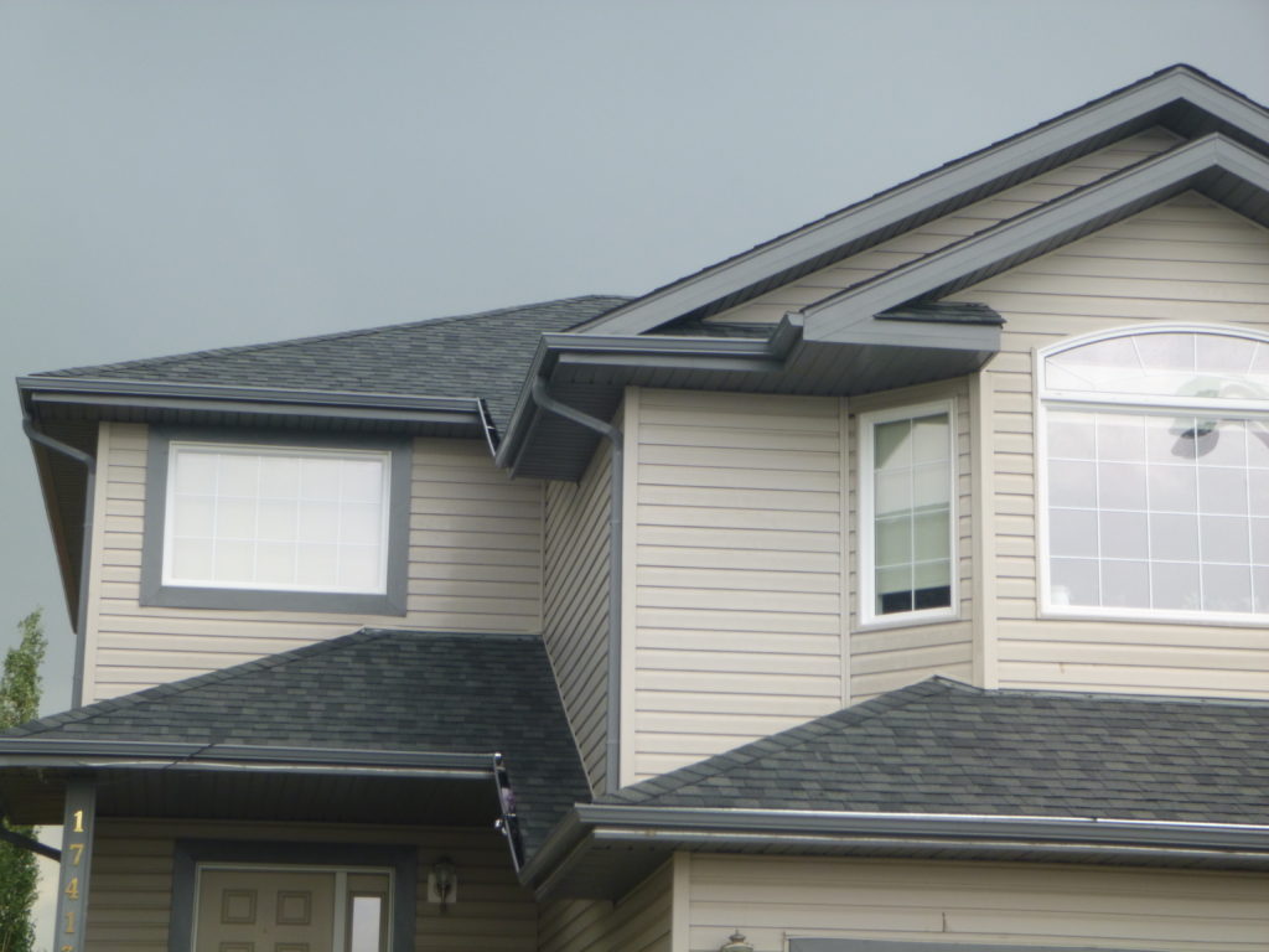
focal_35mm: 85
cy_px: 476
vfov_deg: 17.4
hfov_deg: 23.0
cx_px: 634
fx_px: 3116
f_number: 5.7
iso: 100
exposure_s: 1/100
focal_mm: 15.3
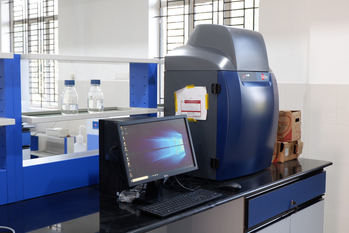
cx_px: 174
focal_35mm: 48
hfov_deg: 41.1
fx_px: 465
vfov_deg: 28.1
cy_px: 116
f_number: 4.9
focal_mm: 32.3
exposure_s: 1/30
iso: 640
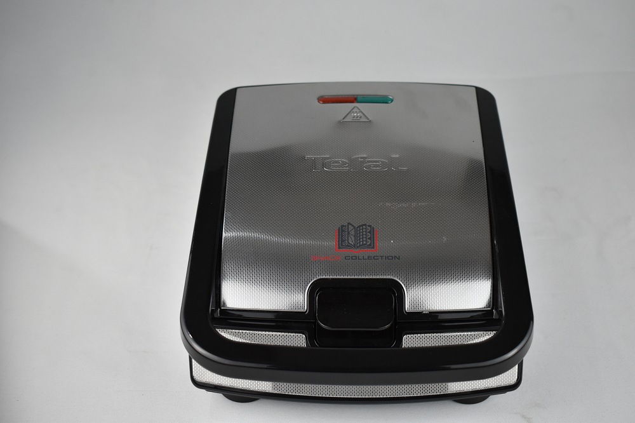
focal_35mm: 57
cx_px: 318
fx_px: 1005
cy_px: 212
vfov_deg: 23.8
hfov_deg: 35.1
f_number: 5
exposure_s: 1/320
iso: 800
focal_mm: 38
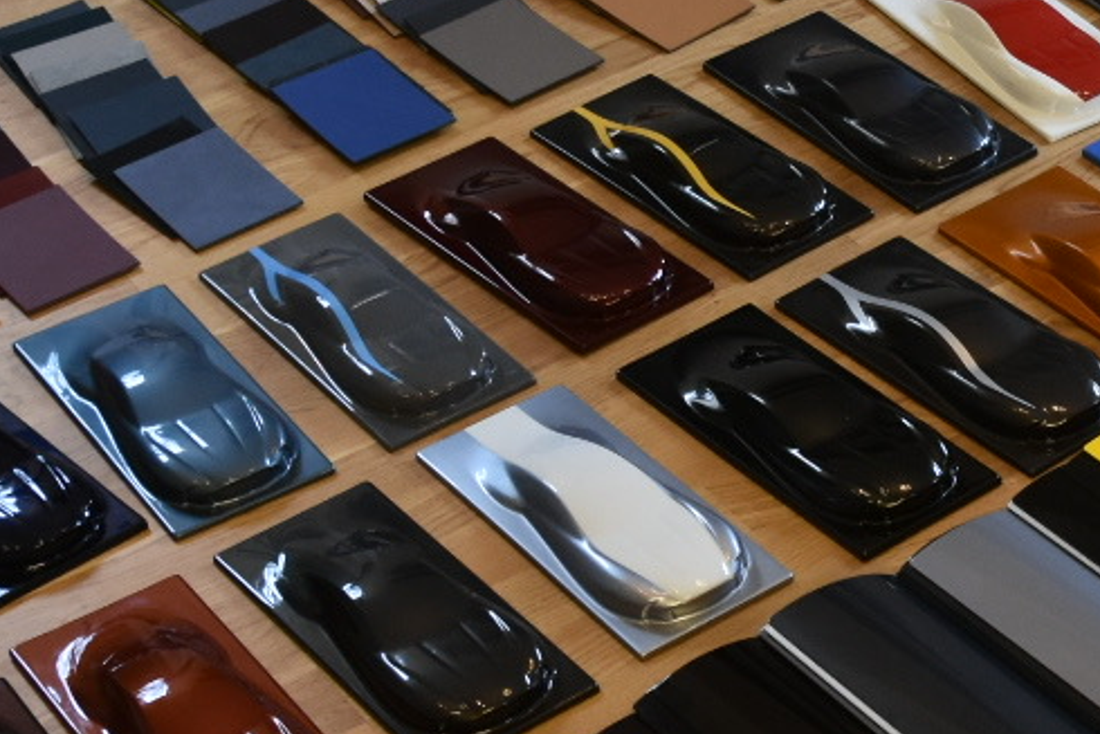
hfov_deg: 18.1
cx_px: 1203
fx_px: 3331
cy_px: 175
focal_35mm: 109
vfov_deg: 12.5
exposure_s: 1/80
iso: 800
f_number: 4.5
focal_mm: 22
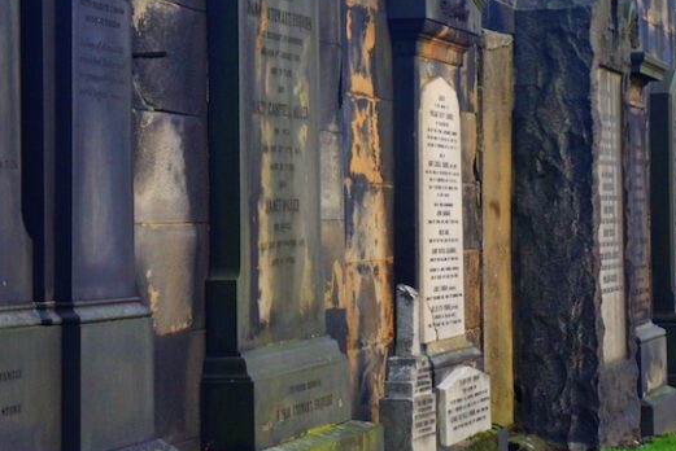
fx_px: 2499
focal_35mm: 133
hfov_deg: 15.4
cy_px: 194
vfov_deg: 10.3
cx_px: 374
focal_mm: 60
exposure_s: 1/30
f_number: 11
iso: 1600
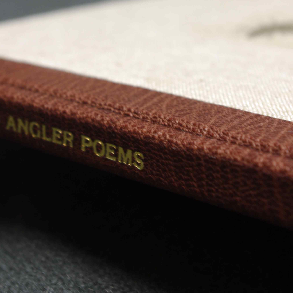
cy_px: 111
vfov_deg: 33.9
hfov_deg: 34.0
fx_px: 479
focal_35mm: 50
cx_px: 153
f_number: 4
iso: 100
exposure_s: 1/45
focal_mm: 21.25
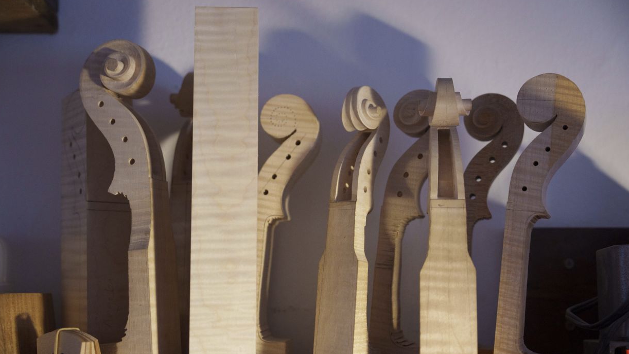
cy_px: 198
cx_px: 311
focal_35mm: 51
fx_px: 850
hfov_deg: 40.6
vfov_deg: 23.5
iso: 1000
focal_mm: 48
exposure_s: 1/125
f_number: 2.8
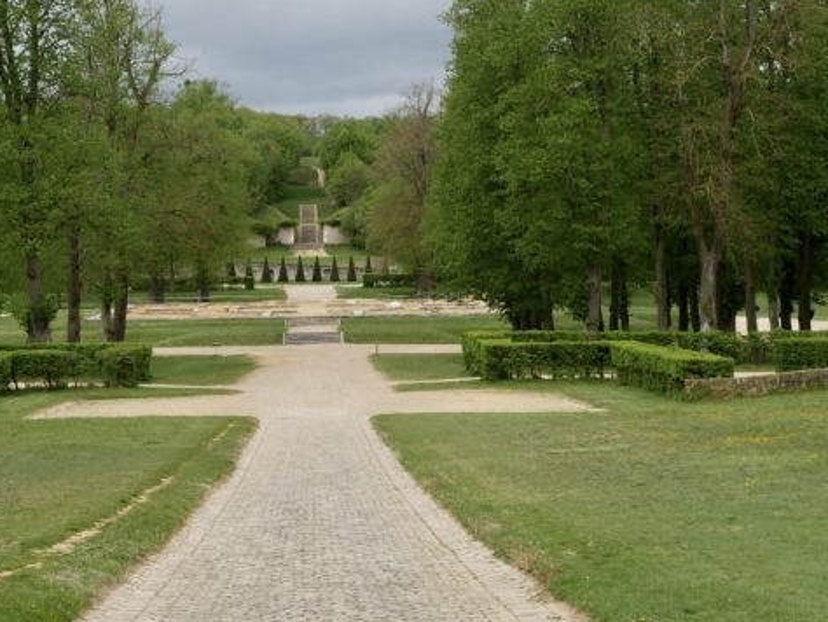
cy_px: 237
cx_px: 325
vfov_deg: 18.2
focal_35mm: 81
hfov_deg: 24.1
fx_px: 1938
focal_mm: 25
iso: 200
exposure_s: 1/320
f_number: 7.1
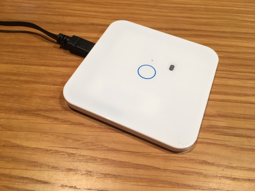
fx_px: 214
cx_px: 128
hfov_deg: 61.7
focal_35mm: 29
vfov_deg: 48.2
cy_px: 96
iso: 25
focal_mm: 4.15
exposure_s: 1/15
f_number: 2.2
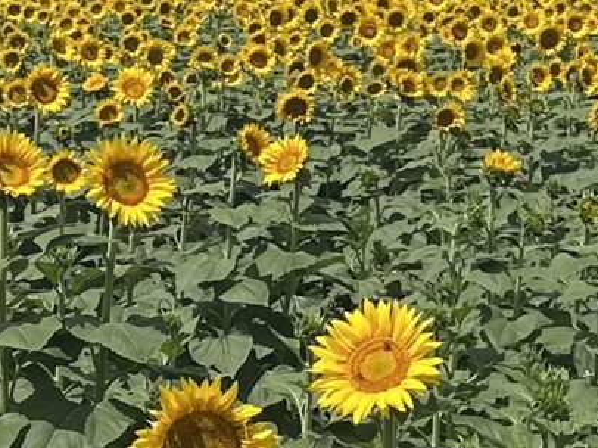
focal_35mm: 164
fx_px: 2831
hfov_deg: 12.0
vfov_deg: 9.0
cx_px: 113
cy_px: 448
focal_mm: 5.7
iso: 50
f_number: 1.5
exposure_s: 1/6211
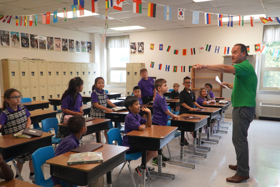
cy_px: 94
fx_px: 210
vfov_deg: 47.9
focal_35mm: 27
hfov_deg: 67.4
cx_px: 140
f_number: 4
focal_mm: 18
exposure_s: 1/160
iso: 1250
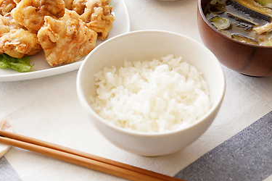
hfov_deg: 20.6
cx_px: 123
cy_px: 46
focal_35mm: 99
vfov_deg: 13.8
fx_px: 748
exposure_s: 1/10
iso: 100
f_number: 5.6
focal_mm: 58
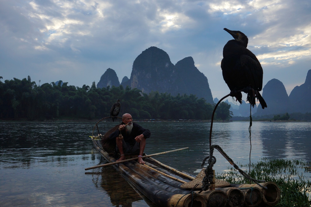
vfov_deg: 49.5
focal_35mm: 26
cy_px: 107
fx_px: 225
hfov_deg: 69.4
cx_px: 163
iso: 160
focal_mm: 24
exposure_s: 1/200
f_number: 6.7
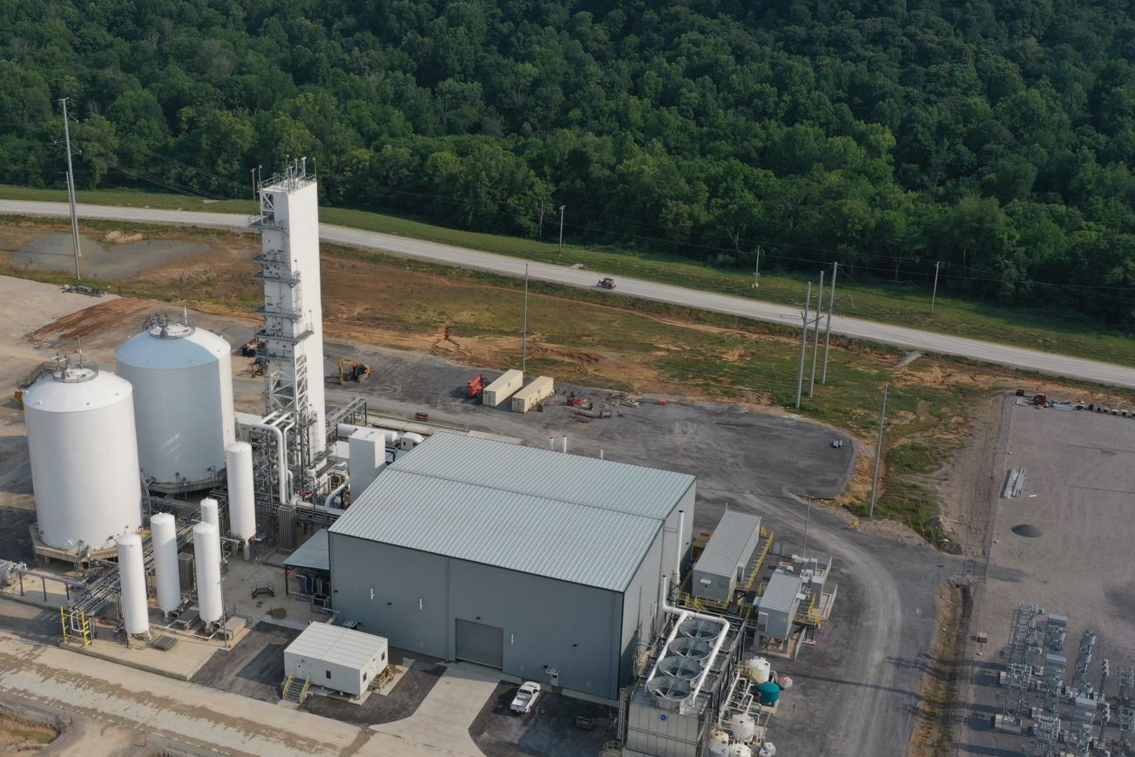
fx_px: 1387
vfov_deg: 30.5
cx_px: 432
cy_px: 439
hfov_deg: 44.2
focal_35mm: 44
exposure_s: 1/640
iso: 100
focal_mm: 10.26
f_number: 6.3
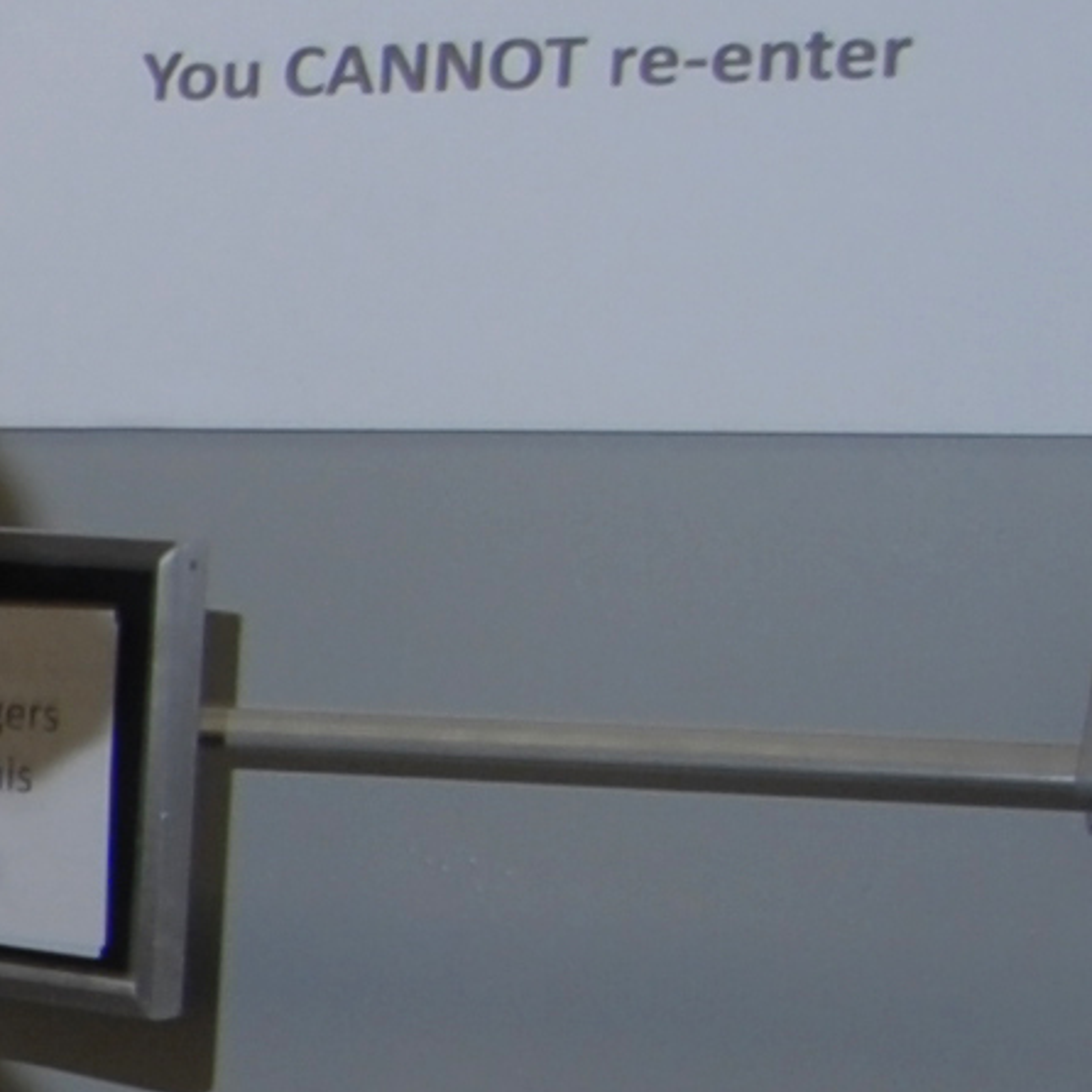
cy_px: 1055
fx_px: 4747
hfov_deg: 8.9
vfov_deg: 13.0
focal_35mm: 133
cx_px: -2728
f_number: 4
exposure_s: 1/40
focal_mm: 12
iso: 100
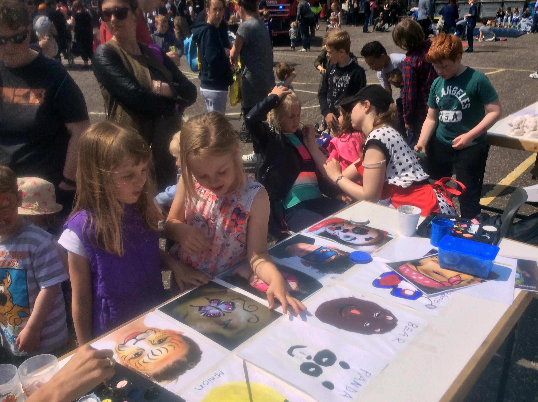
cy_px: 201
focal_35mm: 32
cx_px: 269
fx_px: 497
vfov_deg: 44.1
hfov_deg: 56.9
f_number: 2.4
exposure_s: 1/3185
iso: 32
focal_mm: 3.3
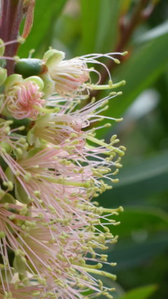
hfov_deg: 10.6
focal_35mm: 113
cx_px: -15
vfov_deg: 18.7
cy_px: 240
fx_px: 896
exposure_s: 1/250
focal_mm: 31
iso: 250
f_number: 8
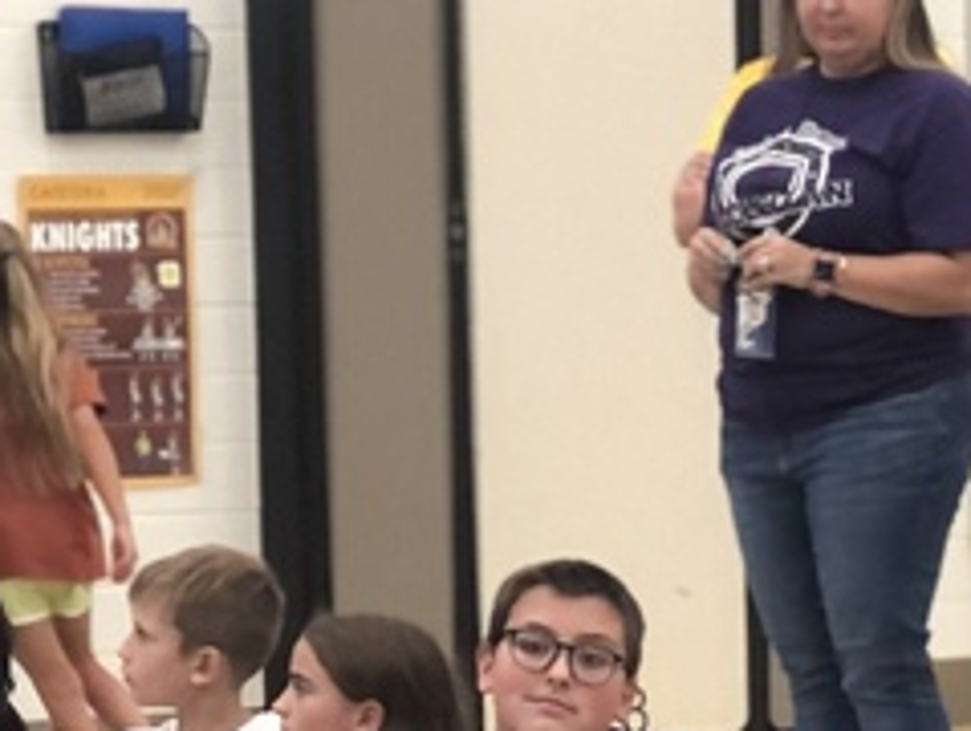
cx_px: 926
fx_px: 6686
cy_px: 1328
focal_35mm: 238
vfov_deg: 6.1
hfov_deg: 8.3
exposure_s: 1/30
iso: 160
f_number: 2.8
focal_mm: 6.6
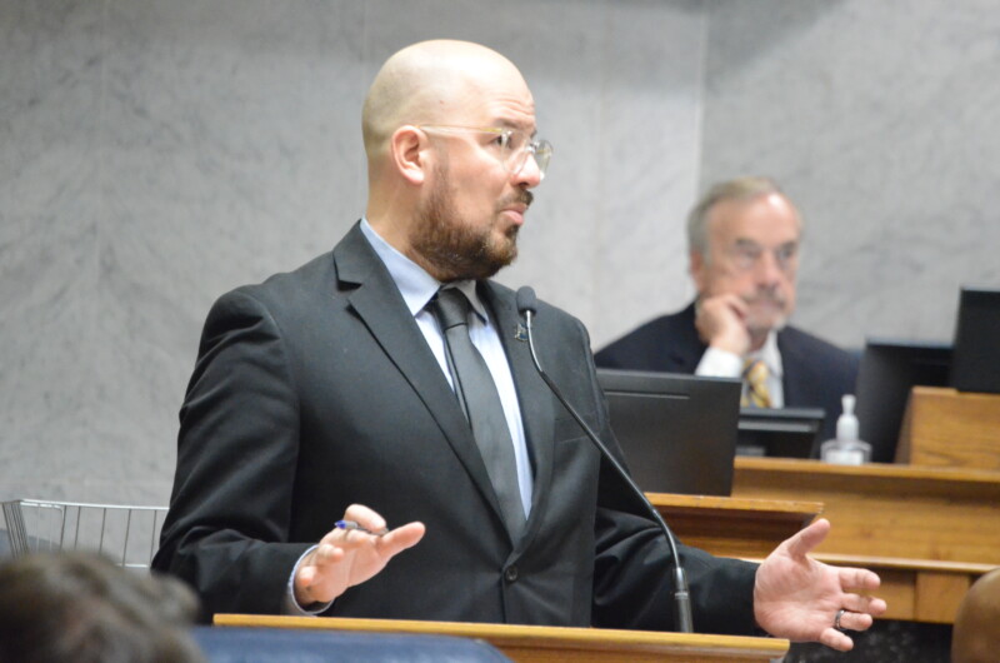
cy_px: 332
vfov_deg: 4.6
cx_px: 500
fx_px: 8317
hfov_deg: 6.9
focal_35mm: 300
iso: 6400
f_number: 5.6
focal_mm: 200
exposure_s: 1/30
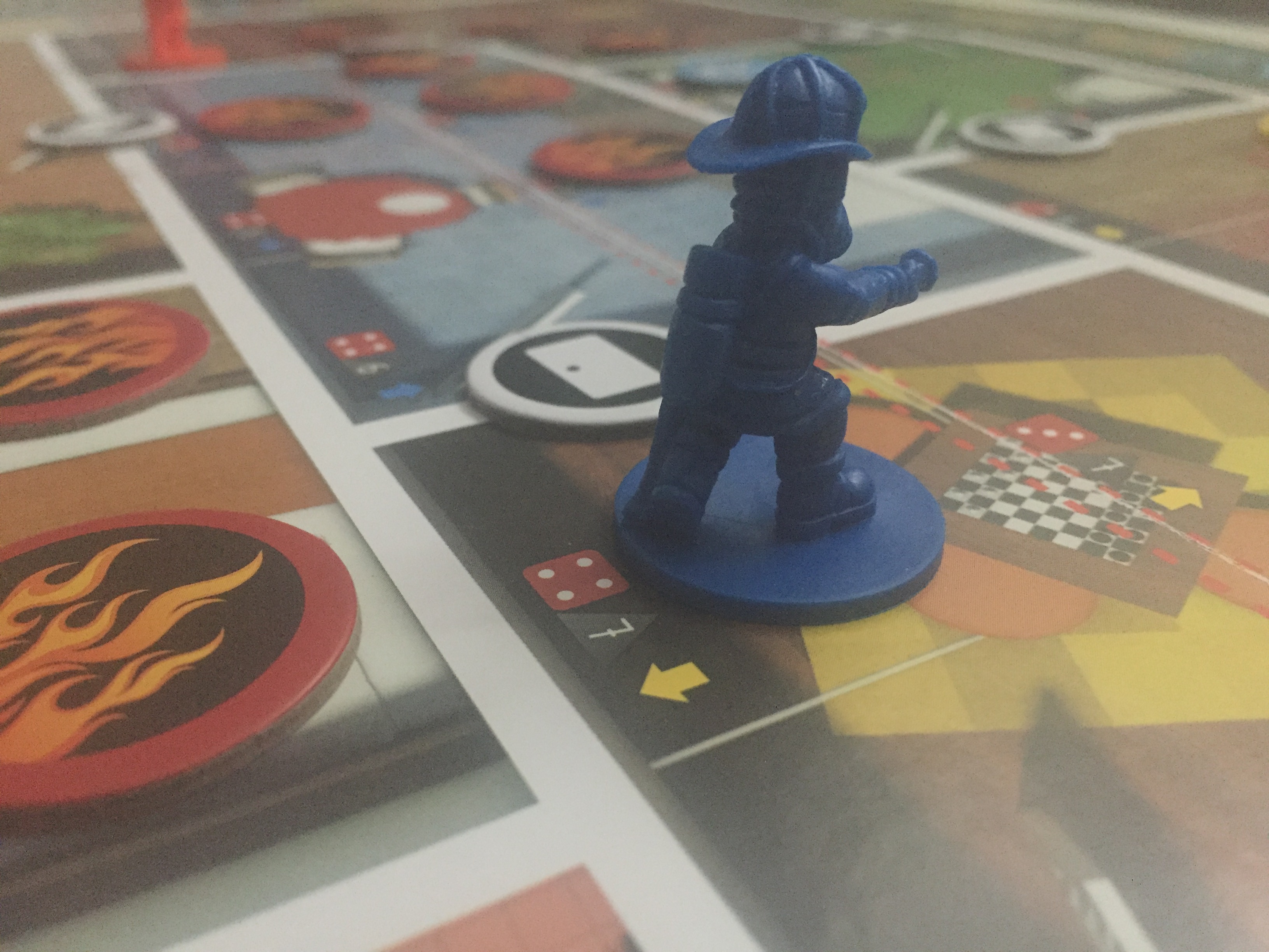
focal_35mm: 29
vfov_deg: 48.2
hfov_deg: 61.7
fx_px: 1063
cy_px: 476
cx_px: 634
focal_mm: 4.15
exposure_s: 1/17
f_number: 2.2
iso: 500
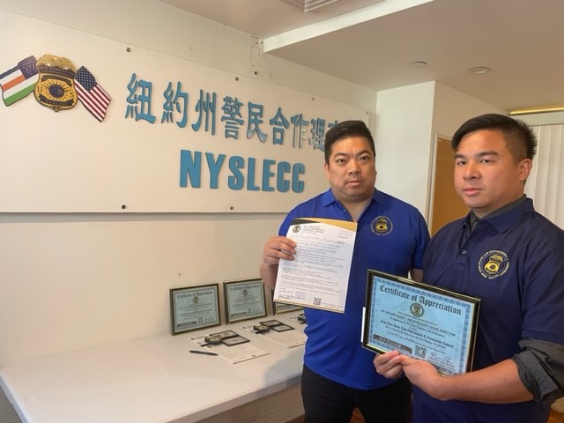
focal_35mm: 26
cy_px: 212
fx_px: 424
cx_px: 282
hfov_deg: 67.3
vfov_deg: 53.1
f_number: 1.6
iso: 125
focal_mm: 4.2
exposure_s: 1/60
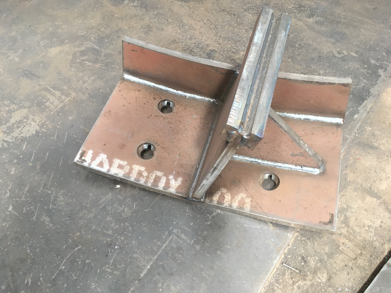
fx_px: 328
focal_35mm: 29
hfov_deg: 61.7
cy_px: 146
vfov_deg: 48.2
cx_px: 196
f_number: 2.2
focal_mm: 4.15
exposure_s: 1/33
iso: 50
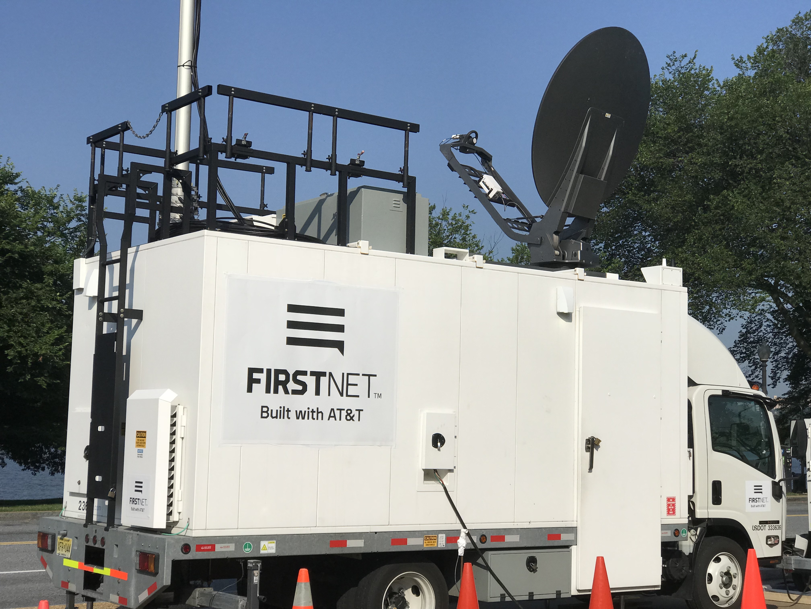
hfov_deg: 33.8
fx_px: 1335
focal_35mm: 57
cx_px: 406
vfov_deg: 25.7
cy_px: 304
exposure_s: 1/2660
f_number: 2.8
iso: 20
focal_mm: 6.6
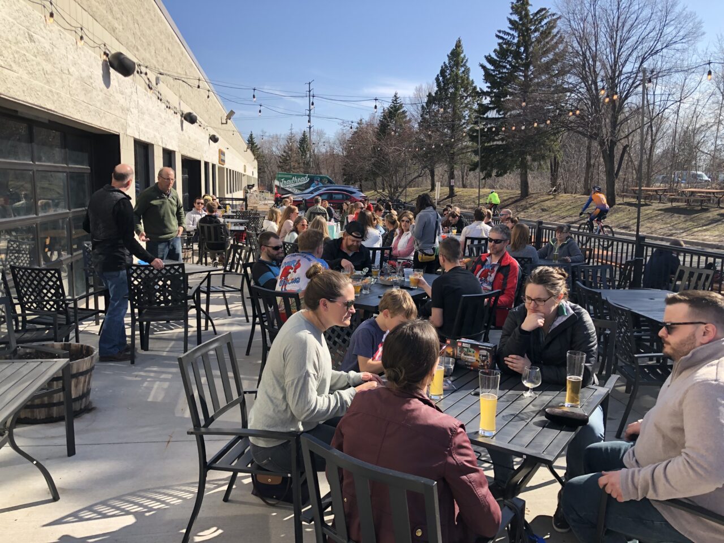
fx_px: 586
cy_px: 272
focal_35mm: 28
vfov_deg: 49.7
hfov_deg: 63.4
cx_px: 362
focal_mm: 3.99
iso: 20
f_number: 1.8
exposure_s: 1/1104
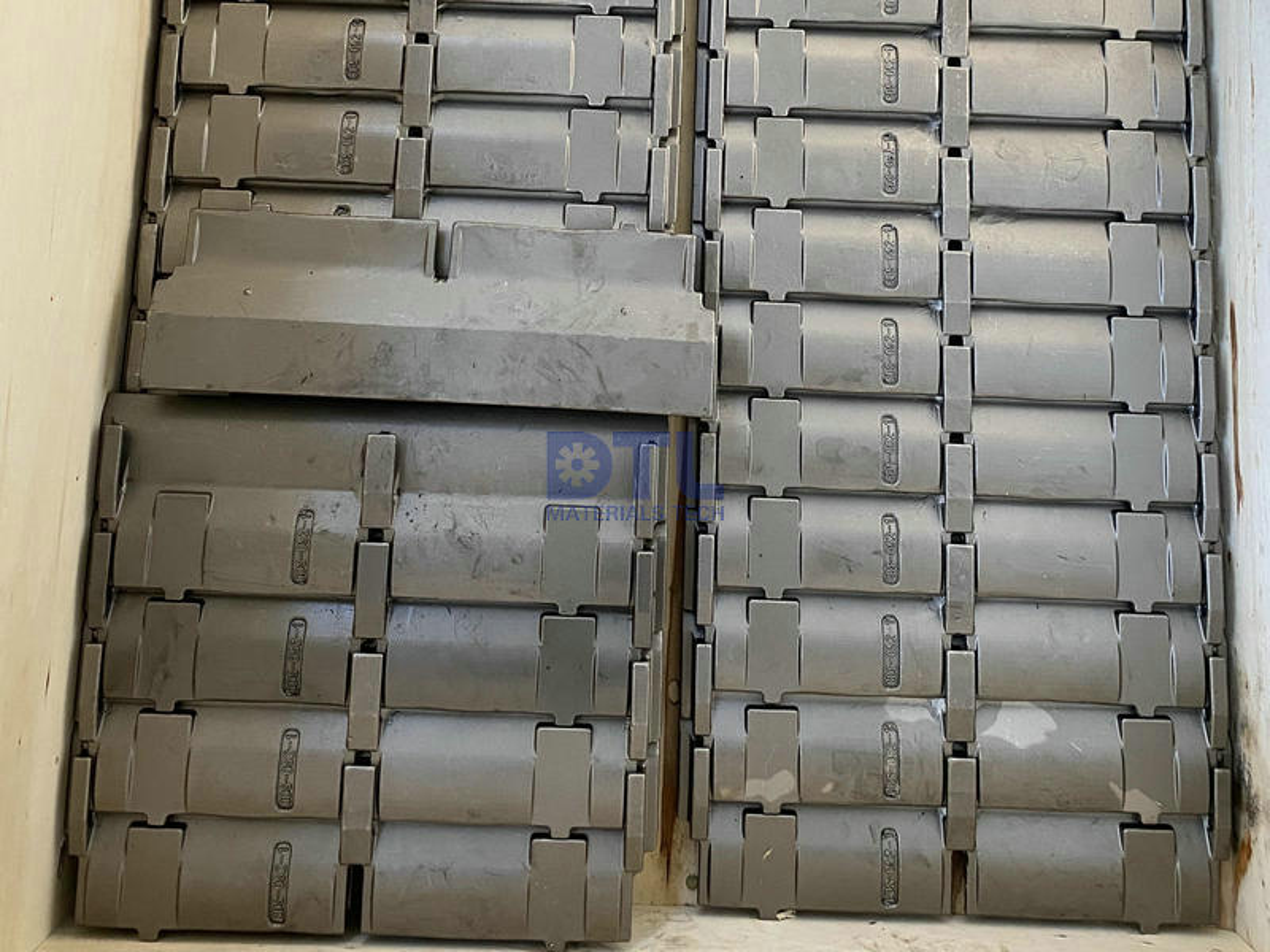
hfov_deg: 67.3
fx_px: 954
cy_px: 476
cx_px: 635
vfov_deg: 53.1
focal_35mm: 26
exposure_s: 1/60
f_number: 1.8
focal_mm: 4.25
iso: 200
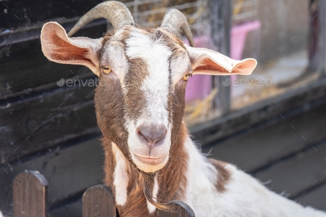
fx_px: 1267
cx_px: 163
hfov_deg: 14.7
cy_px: 108
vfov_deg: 9.8
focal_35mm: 140
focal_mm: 140
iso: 100
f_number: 5.6
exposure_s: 1/125
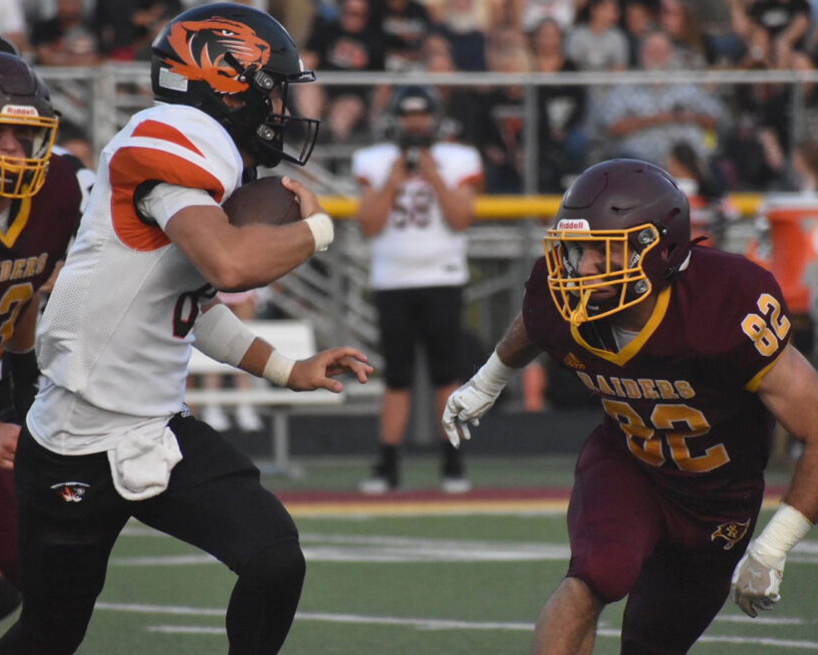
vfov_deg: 2.7
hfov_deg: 3.4
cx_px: 423
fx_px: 13704
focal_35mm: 566
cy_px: 359
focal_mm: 300
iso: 6400
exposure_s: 1/4000
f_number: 6.3
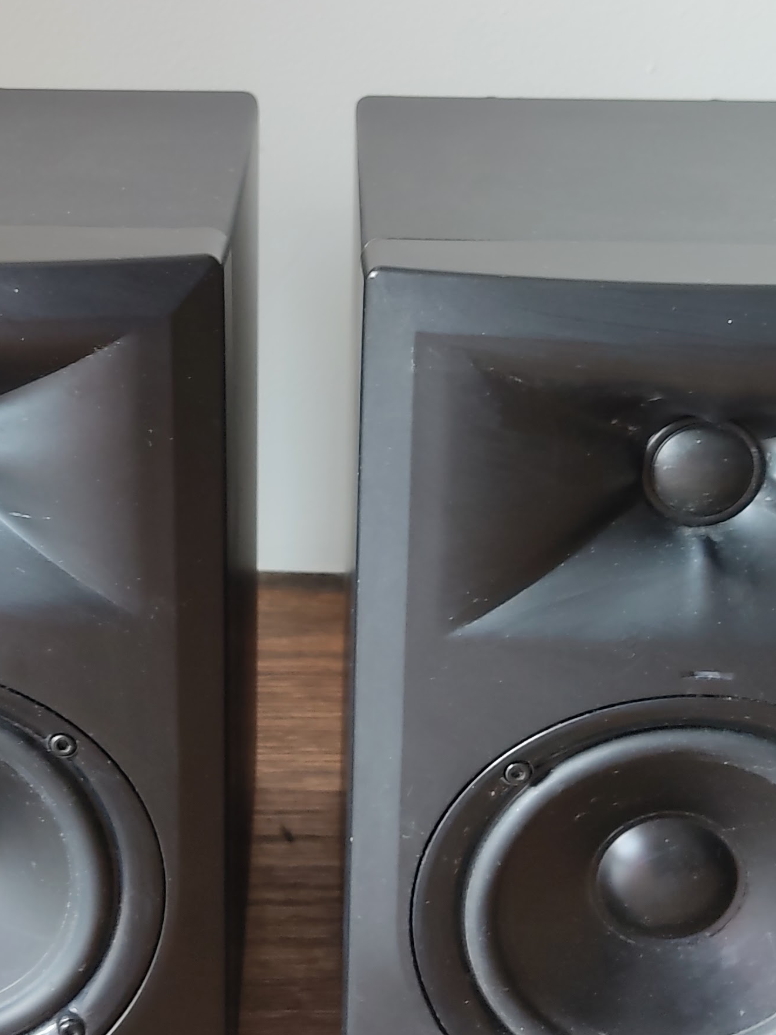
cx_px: 286
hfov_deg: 24.7
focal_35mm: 59
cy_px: 332
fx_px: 1764
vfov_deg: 32.4
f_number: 1.79
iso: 498
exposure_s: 1/33
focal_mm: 4.74
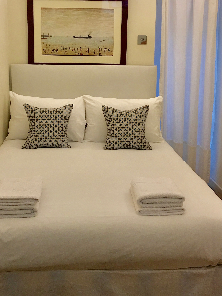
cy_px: 115
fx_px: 385
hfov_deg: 32.2
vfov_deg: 41.8
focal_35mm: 45
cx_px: 98
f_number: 2.2
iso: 32
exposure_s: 1/33
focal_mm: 4.15
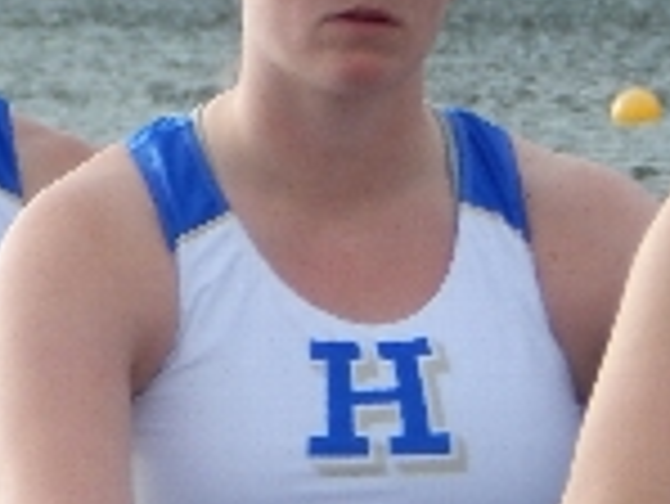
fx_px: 27468
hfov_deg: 1.4
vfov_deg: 1.1
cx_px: -621
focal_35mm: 1418
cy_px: 212
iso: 125
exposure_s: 1/200
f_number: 5.7
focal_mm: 56.5
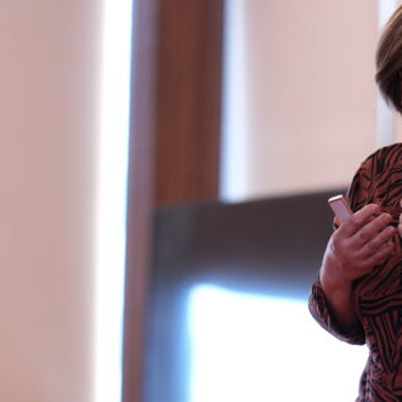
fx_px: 4888
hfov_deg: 4.7
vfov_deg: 4.7
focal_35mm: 372
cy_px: 395
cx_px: 284
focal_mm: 75
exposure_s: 1/160
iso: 640
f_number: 1.2
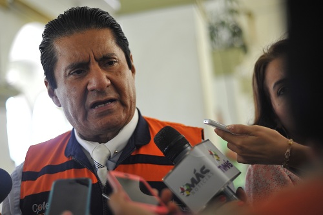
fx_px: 448
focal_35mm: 50
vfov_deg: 26.9
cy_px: 108
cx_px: 162
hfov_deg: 39.6
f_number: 1.8
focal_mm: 50
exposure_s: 1/320
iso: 640
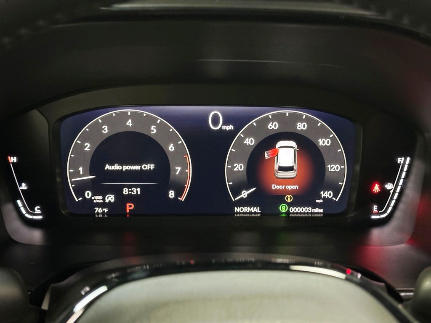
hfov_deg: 39.7
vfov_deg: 30.3
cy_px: 162
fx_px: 598
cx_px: 216
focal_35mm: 48
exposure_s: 1/18
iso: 640
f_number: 1.78
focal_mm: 6.86
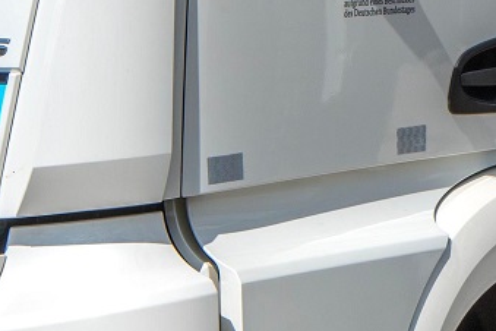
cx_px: 745
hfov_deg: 2.6
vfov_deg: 1.7
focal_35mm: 788
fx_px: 10856
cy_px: -115
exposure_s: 1/400
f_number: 7.1
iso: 100
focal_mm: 110
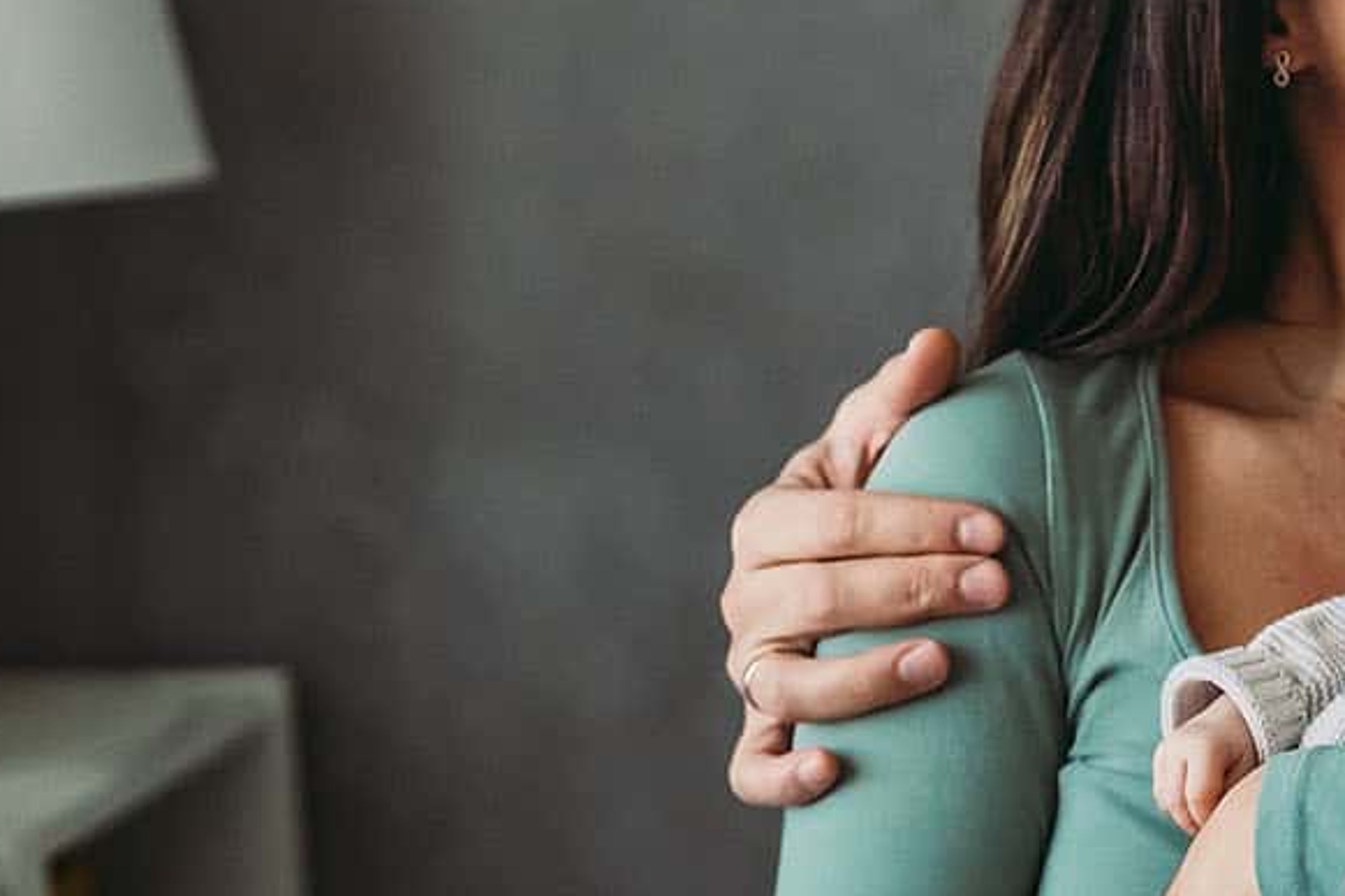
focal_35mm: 124
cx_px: 1530
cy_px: 440
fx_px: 4631
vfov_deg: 11.0
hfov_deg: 16.0
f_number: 1.8
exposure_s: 1/2500
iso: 3200
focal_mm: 40
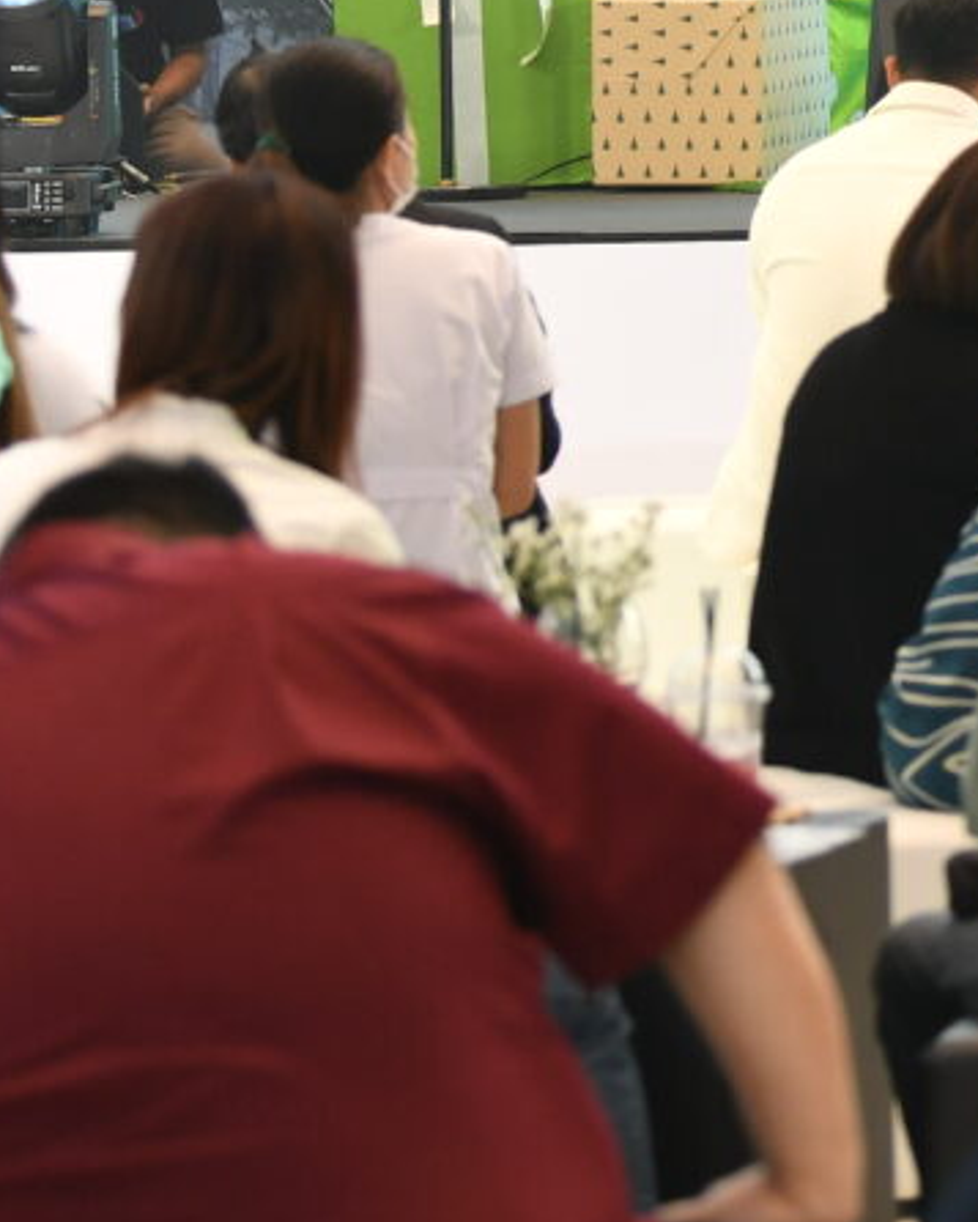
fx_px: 11683
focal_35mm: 323
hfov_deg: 4.7
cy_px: -316
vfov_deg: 5.9
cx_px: 2246
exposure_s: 1/200
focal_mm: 75
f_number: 2.8
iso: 320
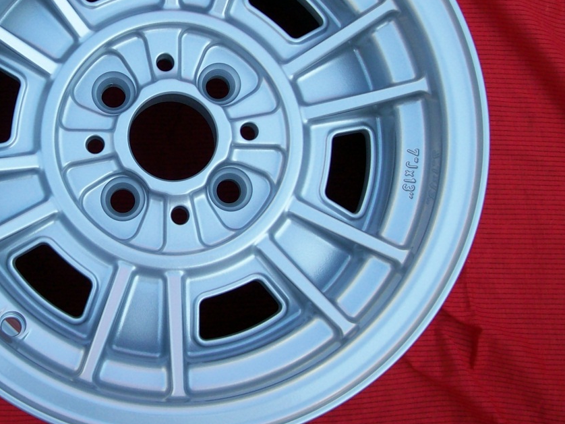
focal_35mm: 55
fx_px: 897
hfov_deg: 34.2
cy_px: 149
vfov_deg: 26.4
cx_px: 136
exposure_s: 1/327
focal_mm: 6
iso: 80
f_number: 2.7
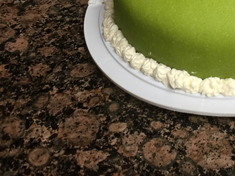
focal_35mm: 53
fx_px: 360
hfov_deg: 34.1
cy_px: 20
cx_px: 214
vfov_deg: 26.6
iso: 40
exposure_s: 1/15
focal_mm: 4.15
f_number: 2.2
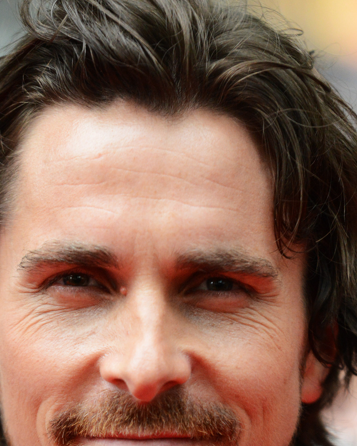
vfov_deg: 7.3
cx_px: 144
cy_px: 305
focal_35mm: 265
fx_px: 3500
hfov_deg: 5.8
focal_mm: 180
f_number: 2.8
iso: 2200
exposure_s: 1/640
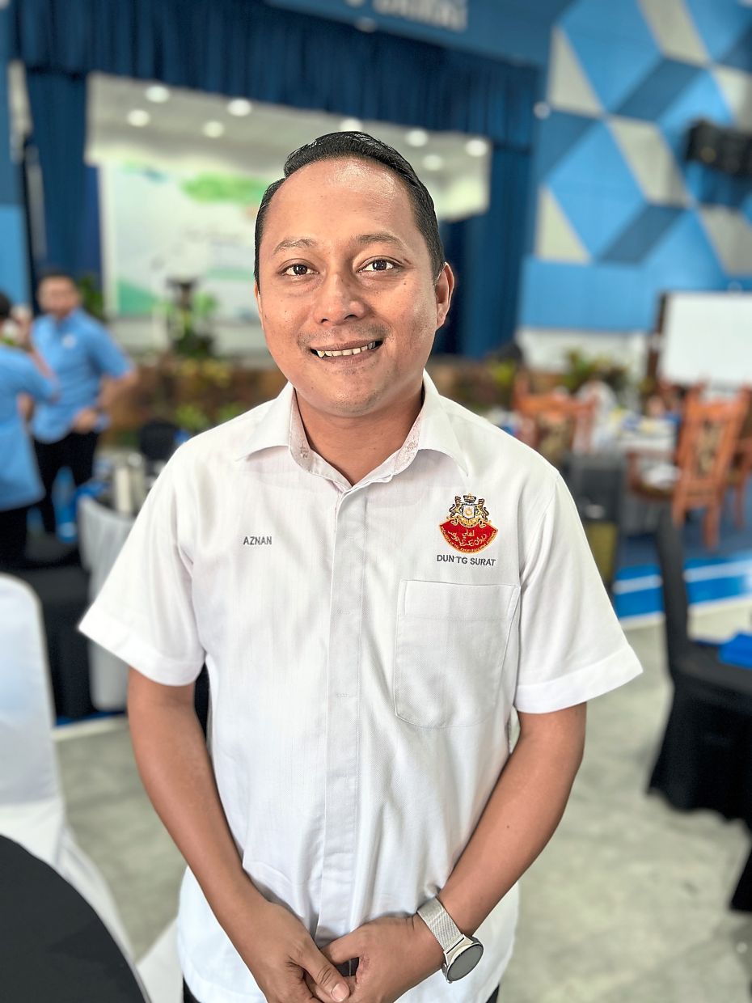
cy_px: 502
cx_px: 376
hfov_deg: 53.1
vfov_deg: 67.3
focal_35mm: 26
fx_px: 753
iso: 64
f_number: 1.5
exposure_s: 1/100
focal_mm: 5.7
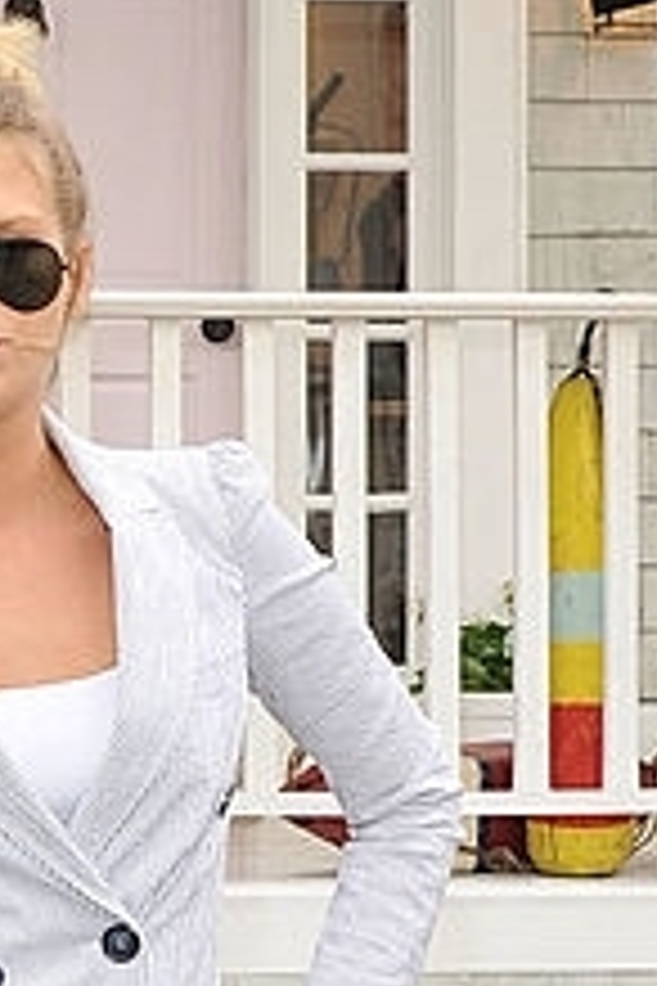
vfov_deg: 15.6
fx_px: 3586
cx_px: -86
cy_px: 572
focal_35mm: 131
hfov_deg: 10.3
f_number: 7.1
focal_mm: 28
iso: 640
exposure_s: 1/160
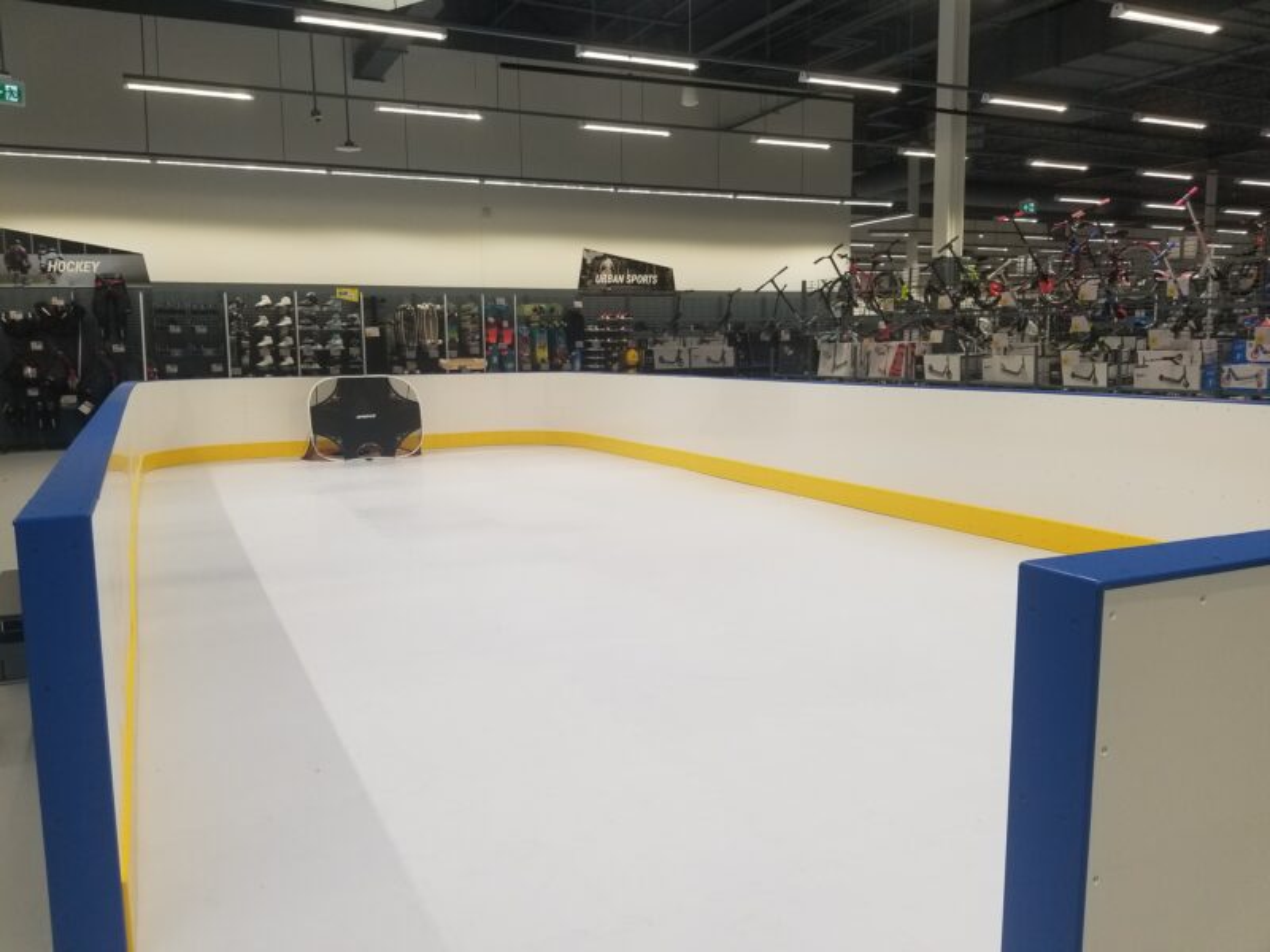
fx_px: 954
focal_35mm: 26
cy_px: 476
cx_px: 635
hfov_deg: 67.3
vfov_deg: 53.1
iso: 80
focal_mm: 4.25
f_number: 1.7
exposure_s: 1/120
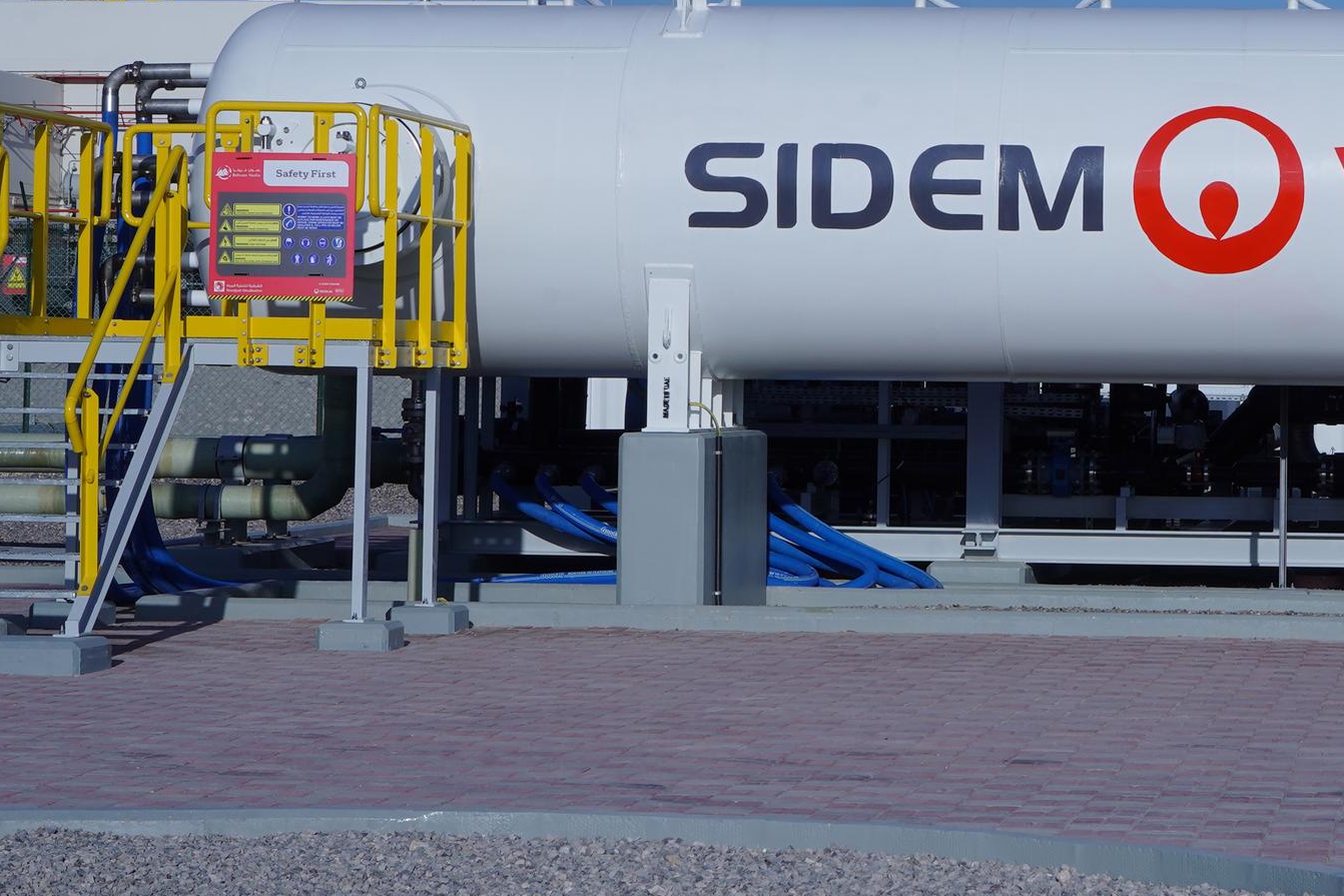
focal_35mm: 114
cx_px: 1188
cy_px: 198
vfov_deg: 12.0
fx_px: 4256
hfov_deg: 17.7
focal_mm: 51
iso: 125
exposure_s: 1/250
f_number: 16
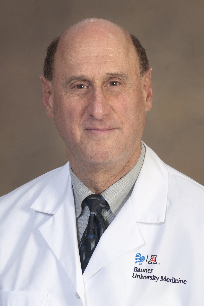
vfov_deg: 16.1
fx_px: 1084
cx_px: 102
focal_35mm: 128
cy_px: 153
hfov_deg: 10.8
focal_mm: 85
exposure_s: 1/125
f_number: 9
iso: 200
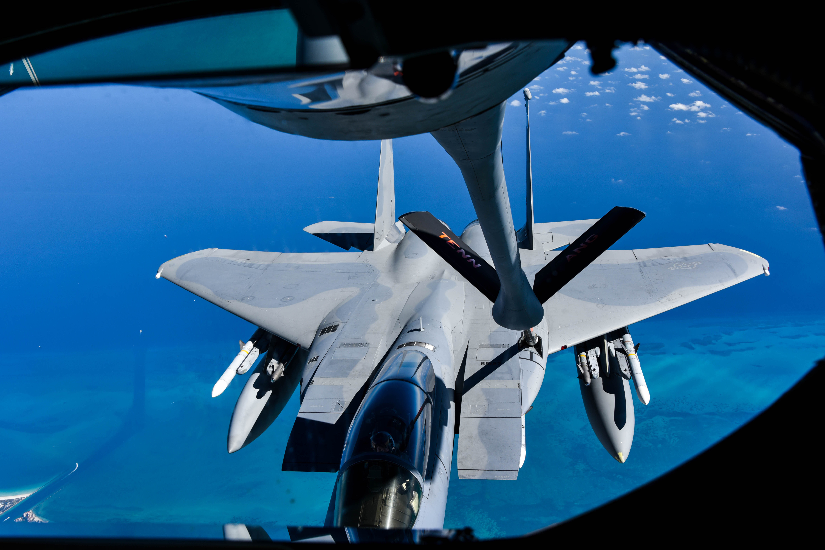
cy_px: 275
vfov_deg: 35.0
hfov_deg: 50.7
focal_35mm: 38
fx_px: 871
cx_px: 412
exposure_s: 1/400
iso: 200
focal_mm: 38
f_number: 10
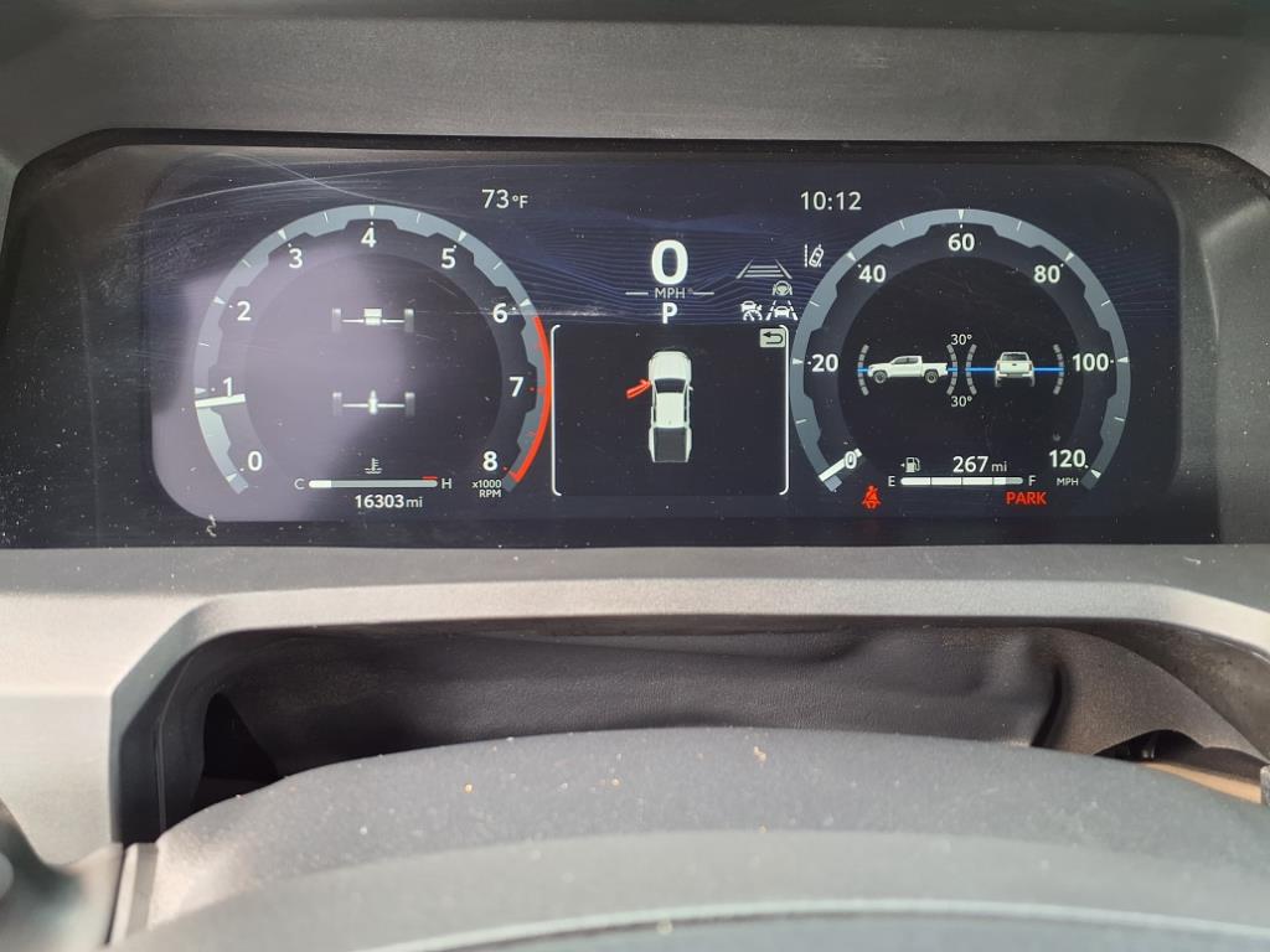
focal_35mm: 27
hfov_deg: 65.3
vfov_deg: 51.4
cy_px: 476
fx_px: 991
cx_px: 635
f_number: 1.9
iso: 125
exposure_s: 1/40
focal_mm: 3.58
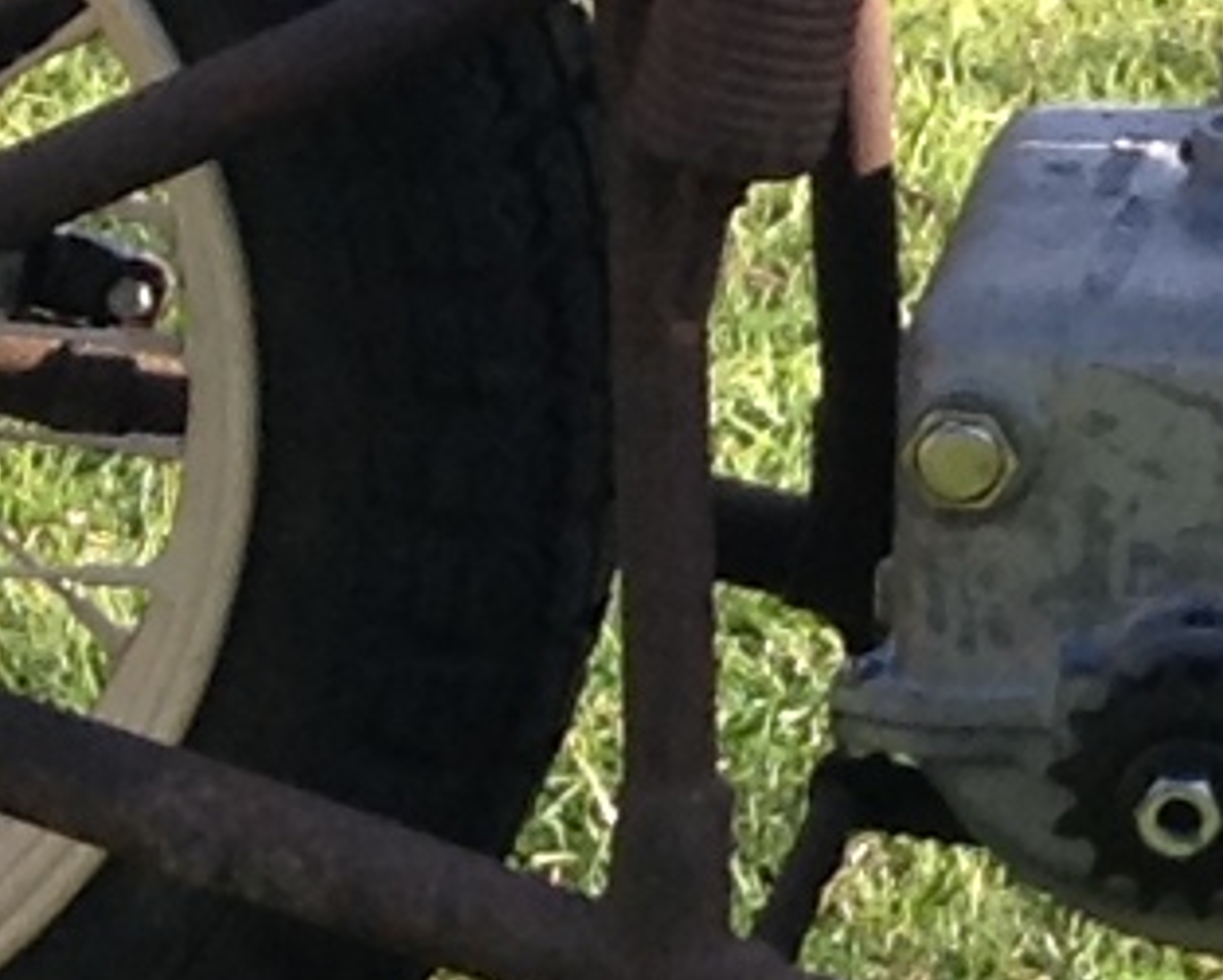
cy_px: -531
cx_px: 2395
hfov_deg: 7.0
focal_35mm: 266
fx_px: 9637
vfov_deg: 5.8
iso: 32
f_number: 2.4
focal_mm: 3.3
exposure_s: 1/175
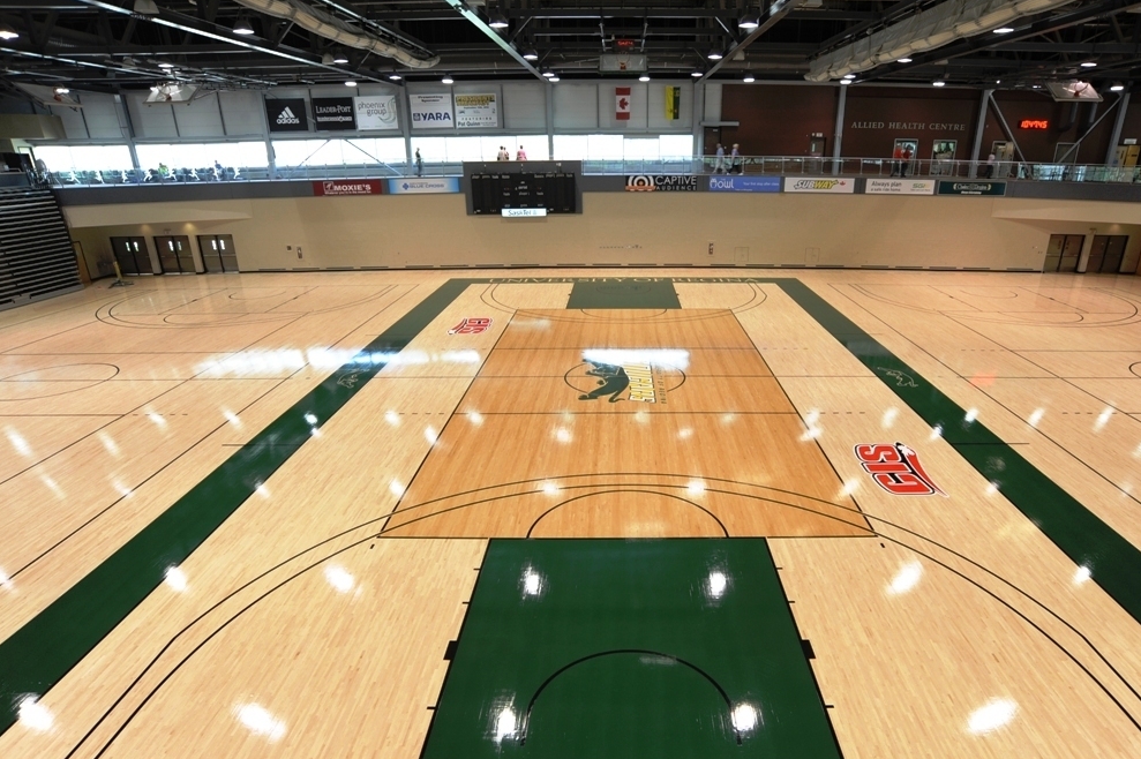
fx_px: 665
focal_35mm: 21
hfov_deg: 81.0
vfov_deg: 59.2
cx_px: 624
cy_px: 430
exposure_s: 1/10
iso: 320
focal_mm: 18
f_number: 11
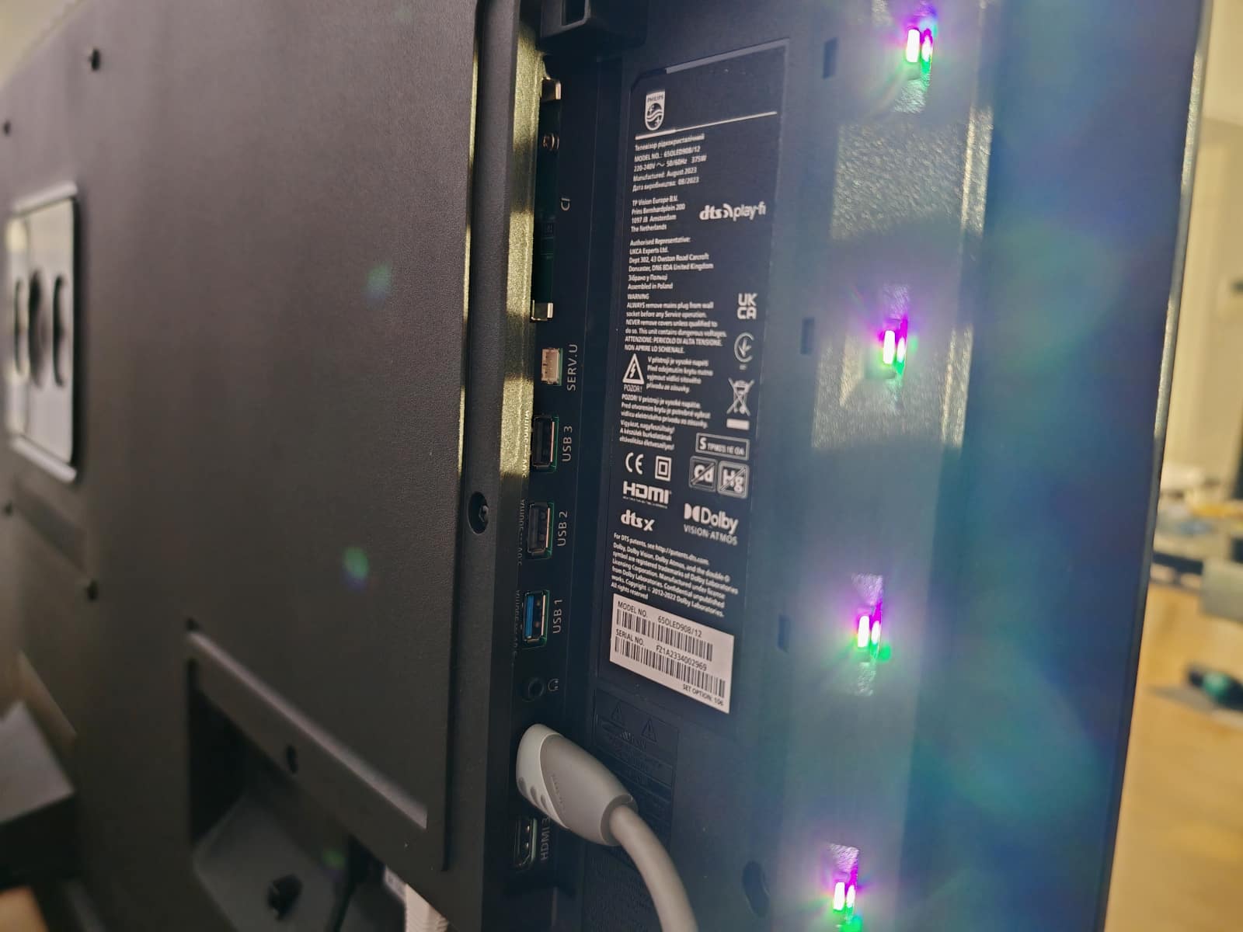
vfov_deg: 51.4
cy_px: 466
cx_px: 622
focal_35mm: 27
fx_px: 970
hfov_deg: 65.3
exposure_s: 1/50
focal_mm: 6.83
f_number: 1.4
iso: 125
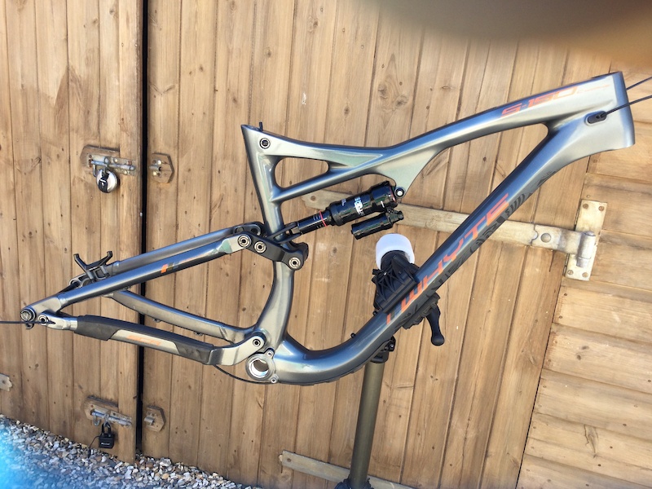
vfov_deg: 45.4
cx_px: 326
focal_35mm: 31
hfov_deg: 58.4
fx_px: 584
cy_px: 244
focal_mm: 3.3
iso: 25
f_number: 2.4
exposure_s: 1/100
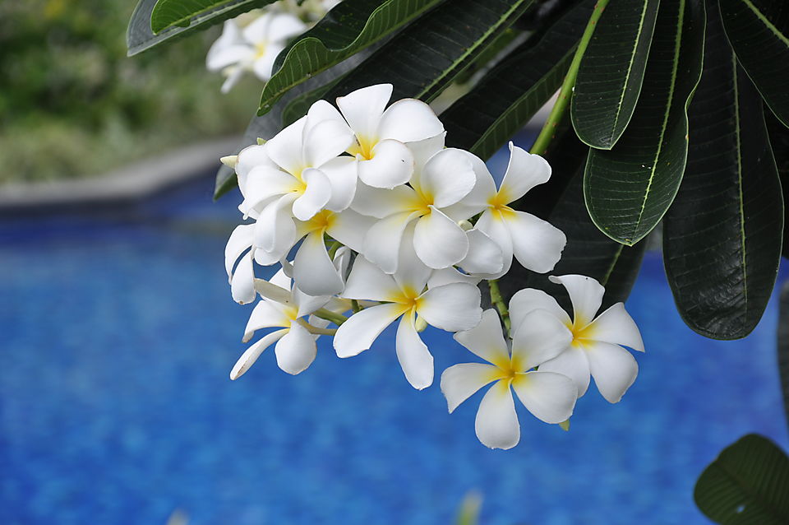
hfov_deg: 13.1
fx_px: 3448
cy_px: 262
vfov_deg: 8.7
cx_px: 394
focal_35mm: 158
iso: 200
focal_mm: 105
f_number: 8
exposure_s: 1/250
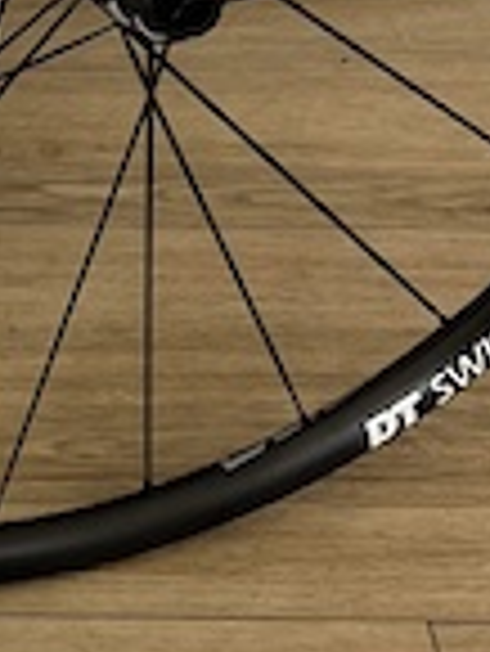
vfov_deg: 13.7
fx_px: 2695
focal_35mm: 143
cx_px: -526
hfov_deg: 9.6
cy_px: 99
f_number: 1.5
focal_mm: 5.7
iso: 32
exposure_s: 1/138
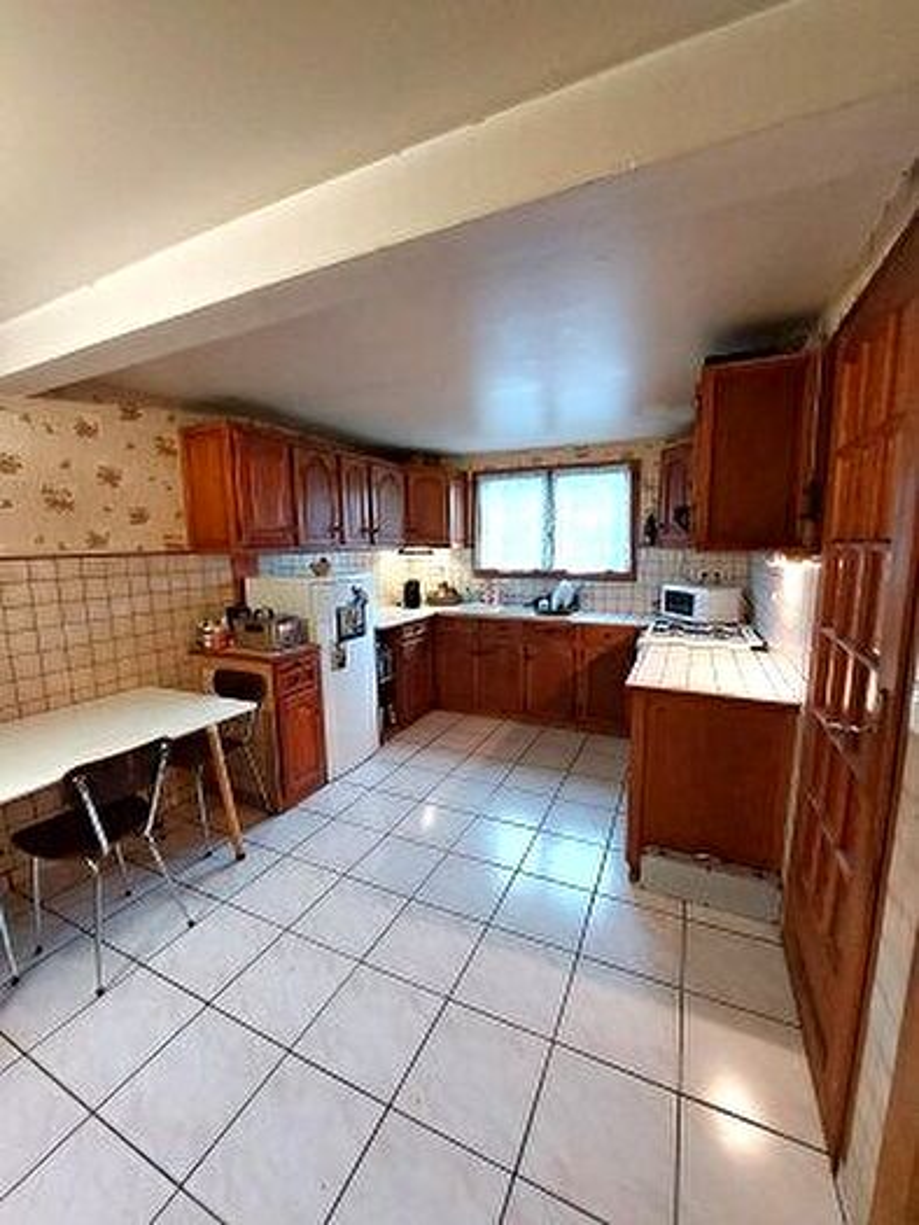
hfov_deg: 89.9
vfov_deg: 106.2
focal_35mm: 13
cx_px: 460
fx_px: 460
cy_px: 612
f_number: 2.2
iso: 400
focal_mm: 1.74
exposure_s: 1/33
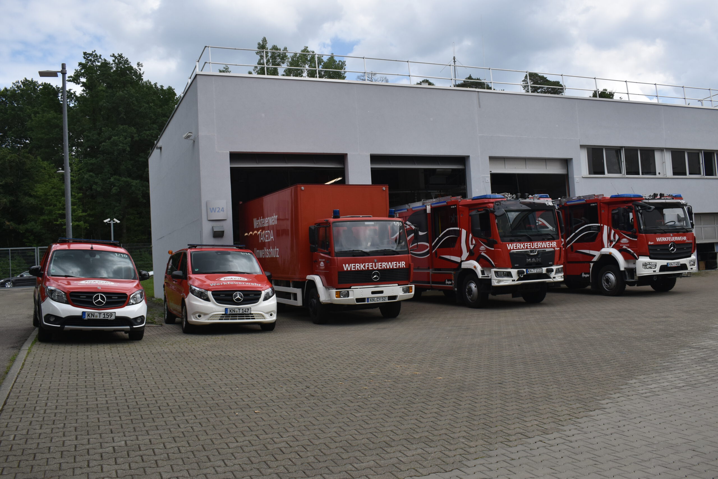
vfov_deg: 40.0
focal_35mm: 33
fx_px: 658
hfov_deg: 57.2
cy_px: 240
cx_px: 359
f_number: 6.3
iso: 400
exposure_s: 1/1600
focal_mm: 22
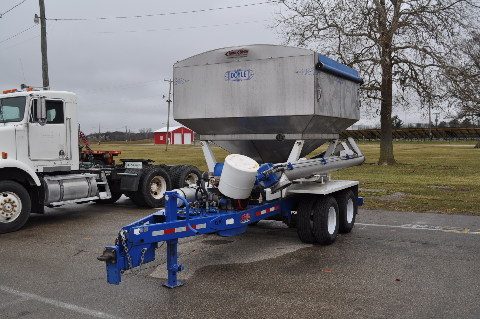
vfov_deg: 36.8
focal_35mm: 36
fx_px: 479
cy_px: 160
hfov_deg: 53.2
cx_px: 240
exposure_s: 1/160
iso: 200
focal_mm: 24
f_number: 6.3
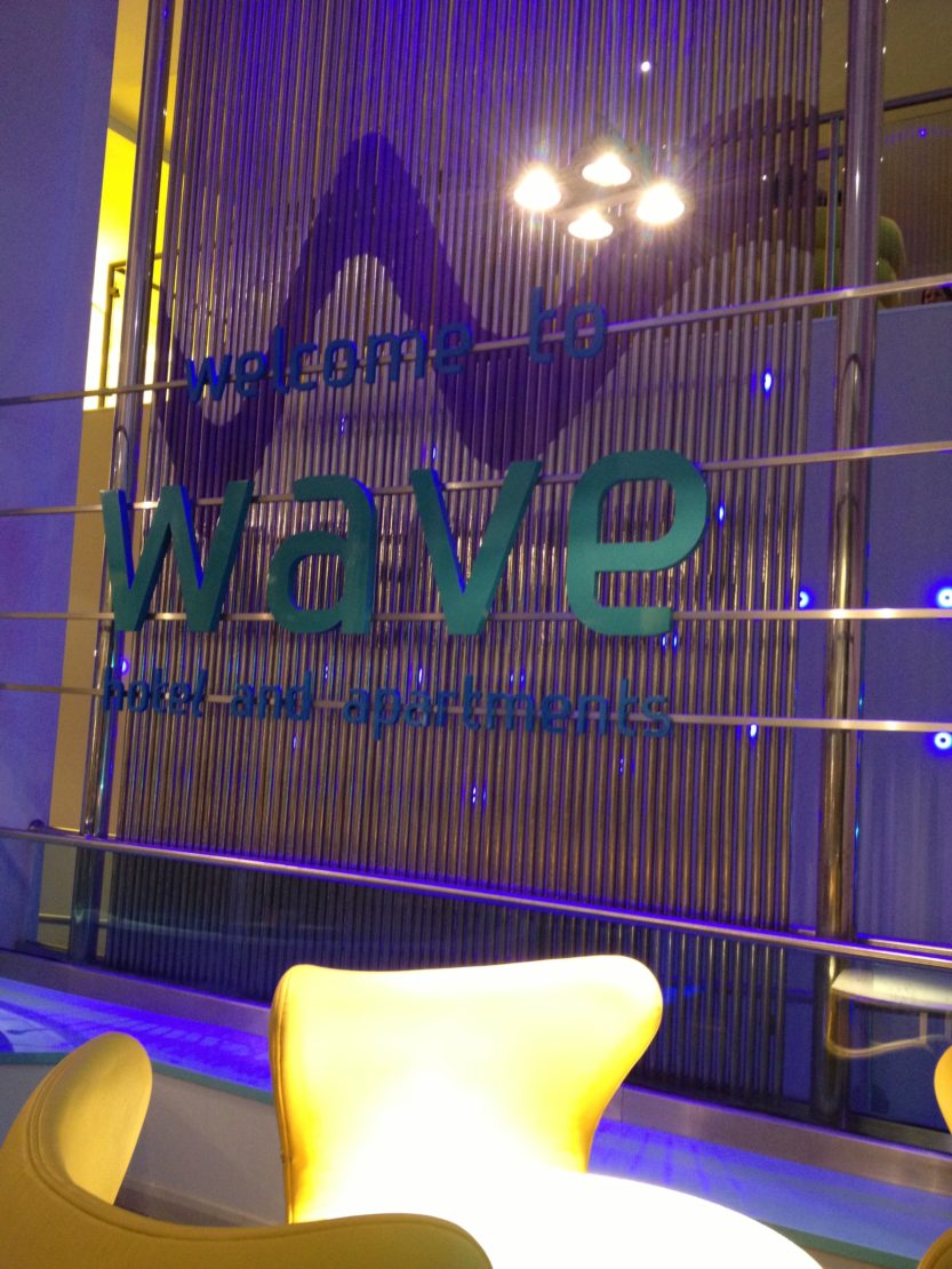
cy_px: 634
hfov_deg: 40.7
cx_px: 476
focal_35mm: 35
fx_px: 1283
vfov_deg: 52.6
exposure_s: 1/20
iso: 200
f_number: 2.4
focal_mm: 4.28
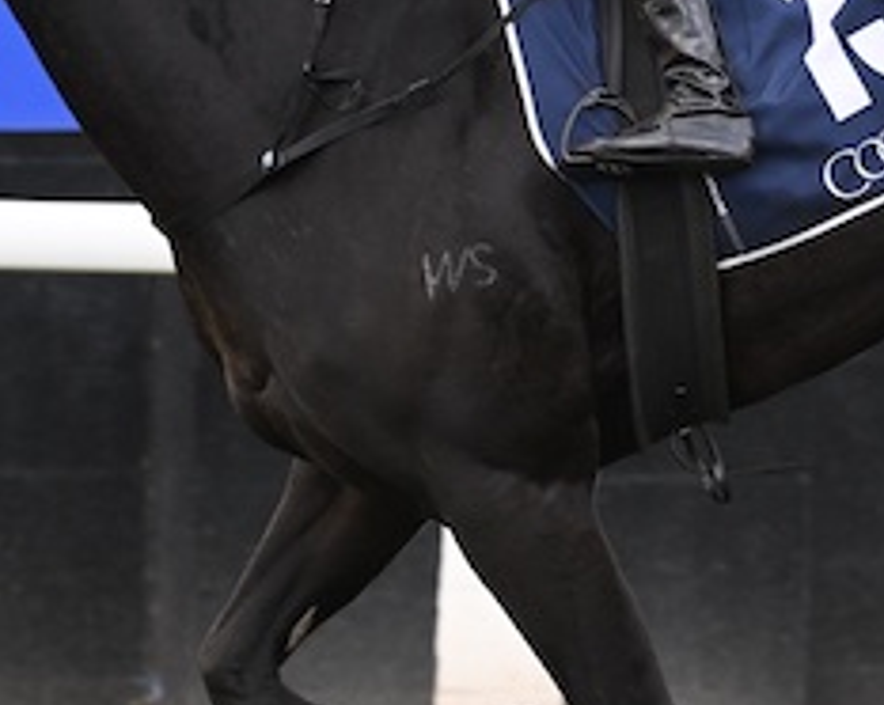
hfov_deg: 3.5
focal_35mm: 550
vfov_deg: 2.8
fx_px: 14378
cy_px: 146
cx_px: 656
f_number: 5.3
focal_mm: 195
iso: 3200
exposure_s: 1/1600
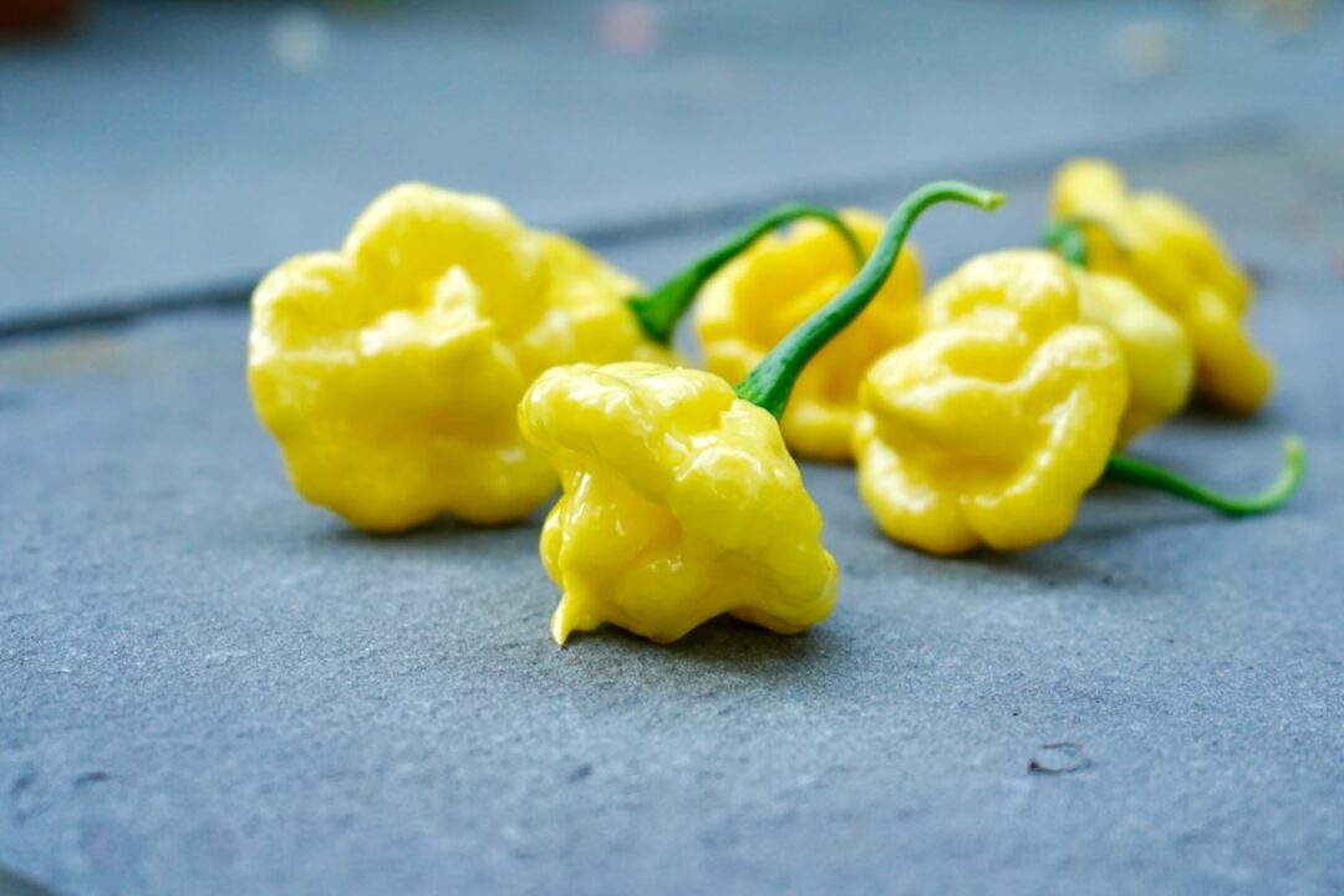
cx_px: 672
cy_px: 448
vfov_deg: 29.9
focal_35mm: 45
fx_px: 1680
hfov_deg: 43.6
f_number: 4.5
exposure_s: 1/320
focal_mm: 45
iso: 1250
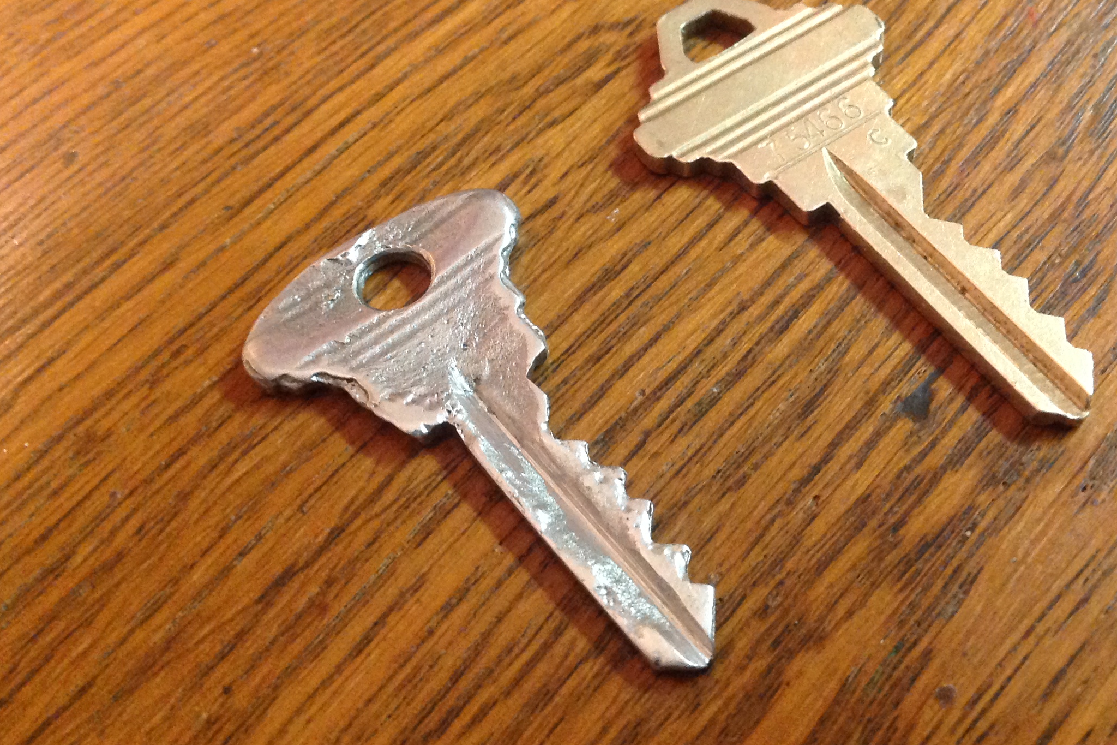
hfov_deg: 42.6
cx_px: 653
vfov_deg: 29.1
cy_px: 281
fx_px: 1427
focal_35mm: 46
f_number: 2.4
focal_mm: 4.28
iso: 400
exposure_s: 1/15
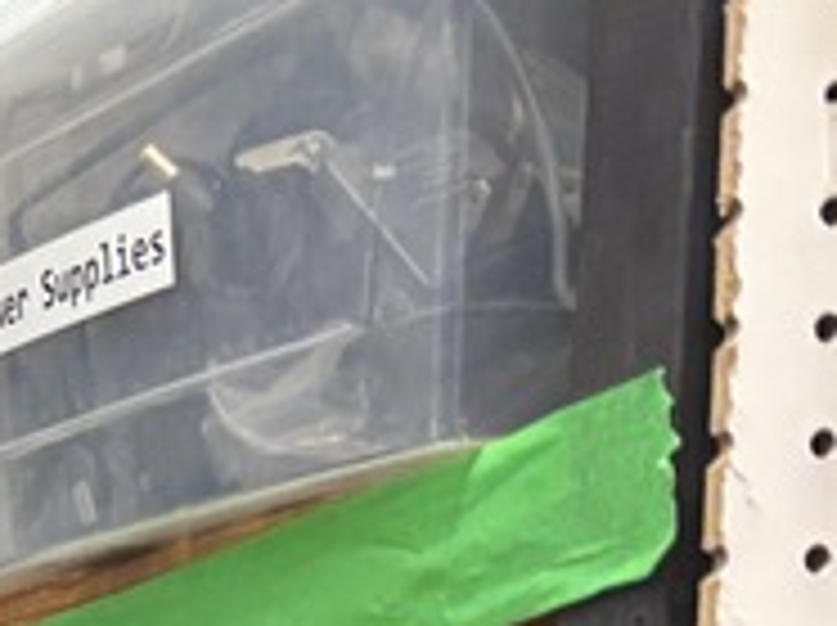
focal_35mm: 160
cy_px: 1804
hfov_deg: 10.2
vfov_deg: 8.1
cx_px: -1364
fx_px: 3864
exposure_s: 1/60
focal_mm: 5.96
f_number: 1.6
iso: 160
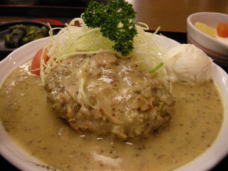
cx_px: 114
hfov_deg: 52.6
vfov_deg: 40.7
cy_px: 86
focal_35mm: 35
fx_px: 231
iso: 400
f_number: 2.7
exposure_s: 1/40
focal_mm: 7.5
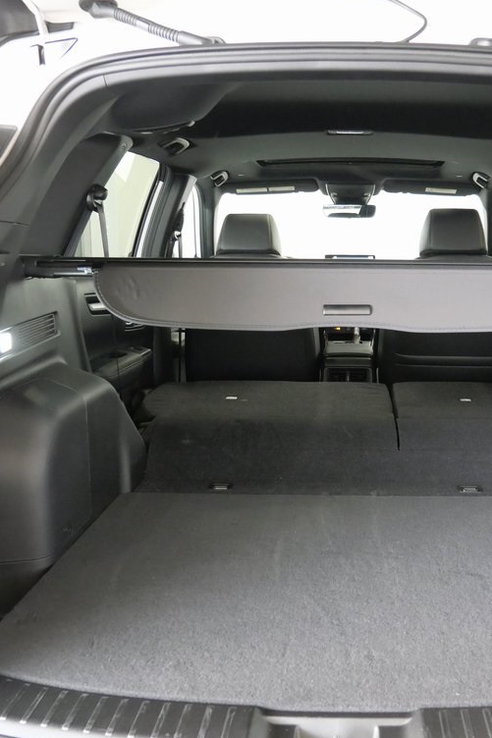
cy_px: 368
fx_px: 697
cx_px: 345
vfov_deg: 55.8
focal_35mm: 34
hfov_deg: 38.2
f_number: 3.5
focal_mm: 12
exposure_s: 1/15
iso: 3200
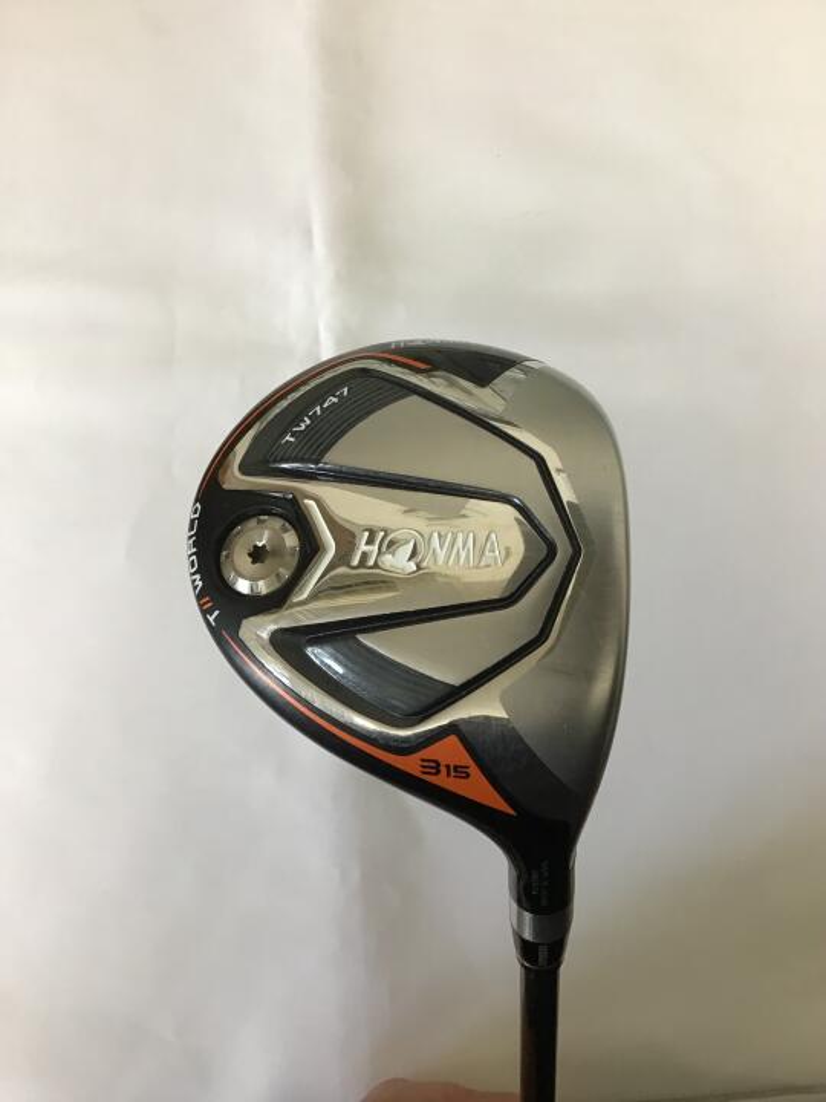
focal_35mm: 31
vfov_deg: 58.4
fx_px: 986
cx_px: 413
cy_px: 551
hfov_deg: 45.4
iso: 100
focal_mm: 3.3
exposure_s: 1/33
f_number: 2.4
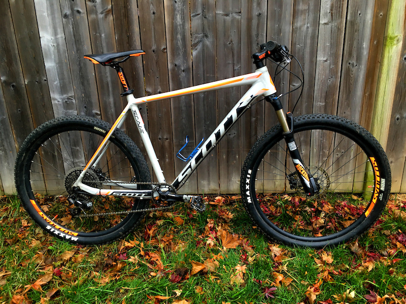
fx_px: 340
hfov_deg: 61.7
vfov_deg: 48.2
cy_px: 152
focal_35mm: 29
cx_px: 203
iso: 50
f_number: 2.2
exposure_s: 1/30
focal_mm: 4.15
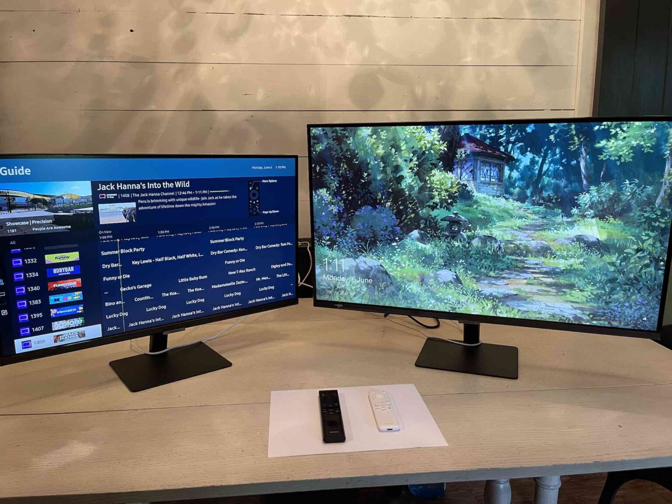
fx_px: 505
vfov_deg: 53.1
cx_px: 336
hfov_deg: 67.3
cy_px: 252
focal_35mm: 26
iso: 160
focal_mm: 5.1
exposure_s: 1/60
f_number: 1.6
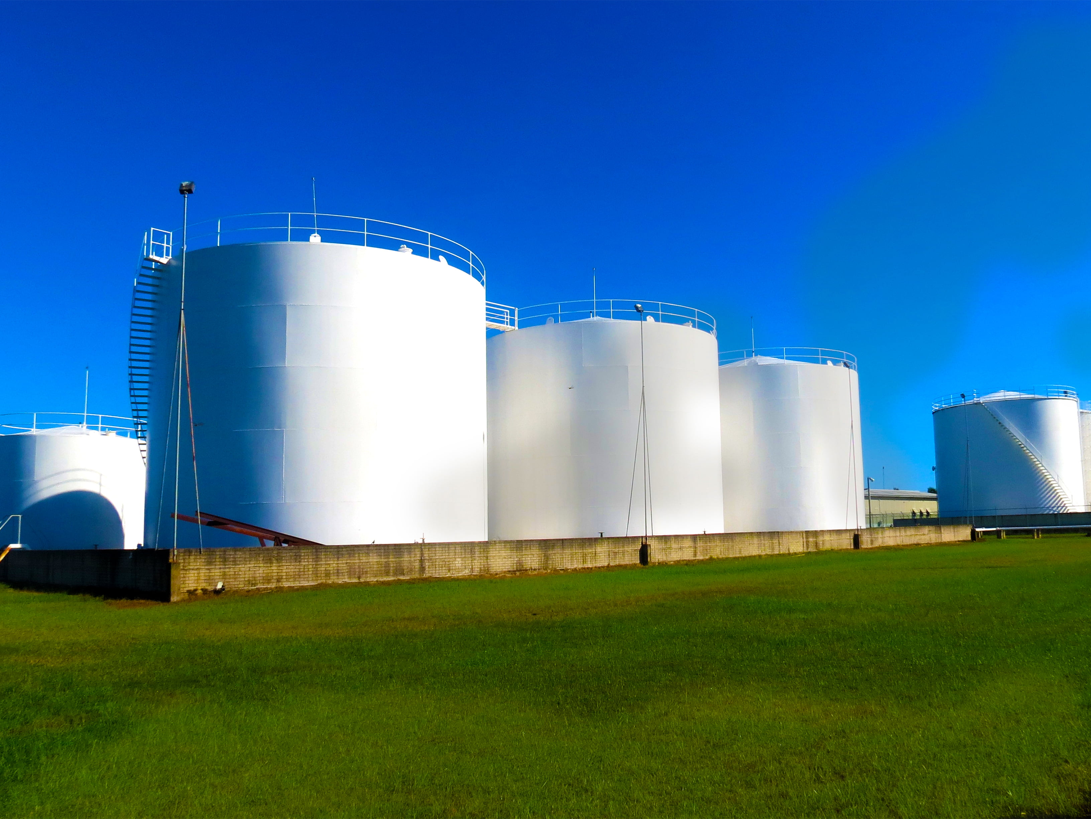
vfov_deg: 48.2
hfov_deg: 61.7
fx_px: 914
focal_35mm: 29
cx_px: 546
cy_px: 410
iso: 32
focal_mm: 4.2
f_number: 2.2
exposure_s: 1/2639
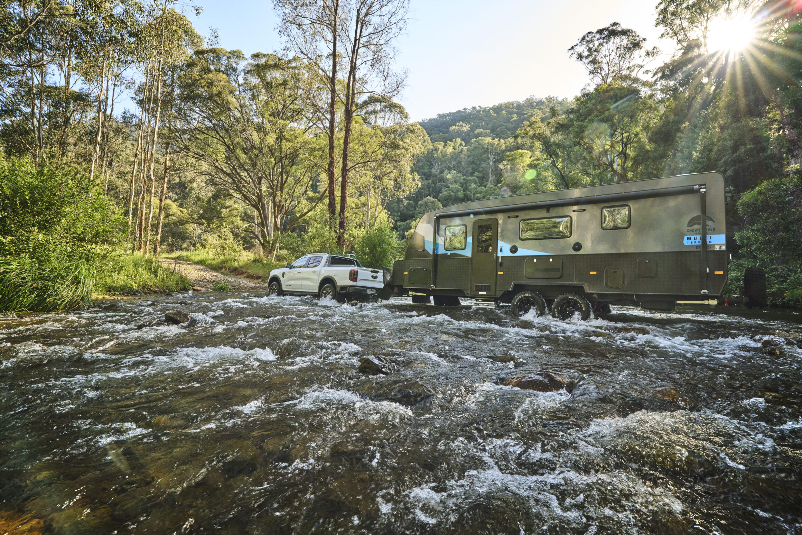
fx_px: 379
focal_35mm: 17
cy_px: 268
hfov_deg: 93.3
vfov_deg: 70.4
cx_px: 401
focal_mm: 17
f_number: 10
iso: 1250
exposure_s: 1/200
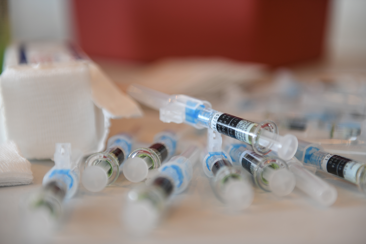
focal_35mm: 70
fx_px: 712
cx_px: 183
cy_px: 122
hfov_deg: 28.8
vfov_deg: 19.5
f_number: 2.8
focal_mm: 70
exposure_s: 1/200
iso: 160
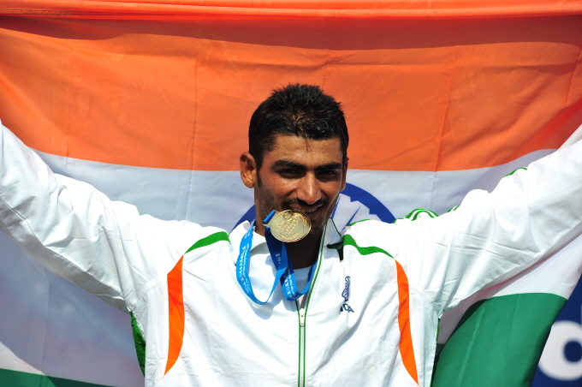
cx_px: 291
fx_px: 3230
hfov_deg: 10.3
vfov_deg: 6.9
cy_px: 194
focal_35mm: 200
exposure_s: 1/500
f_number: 8
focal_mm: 200
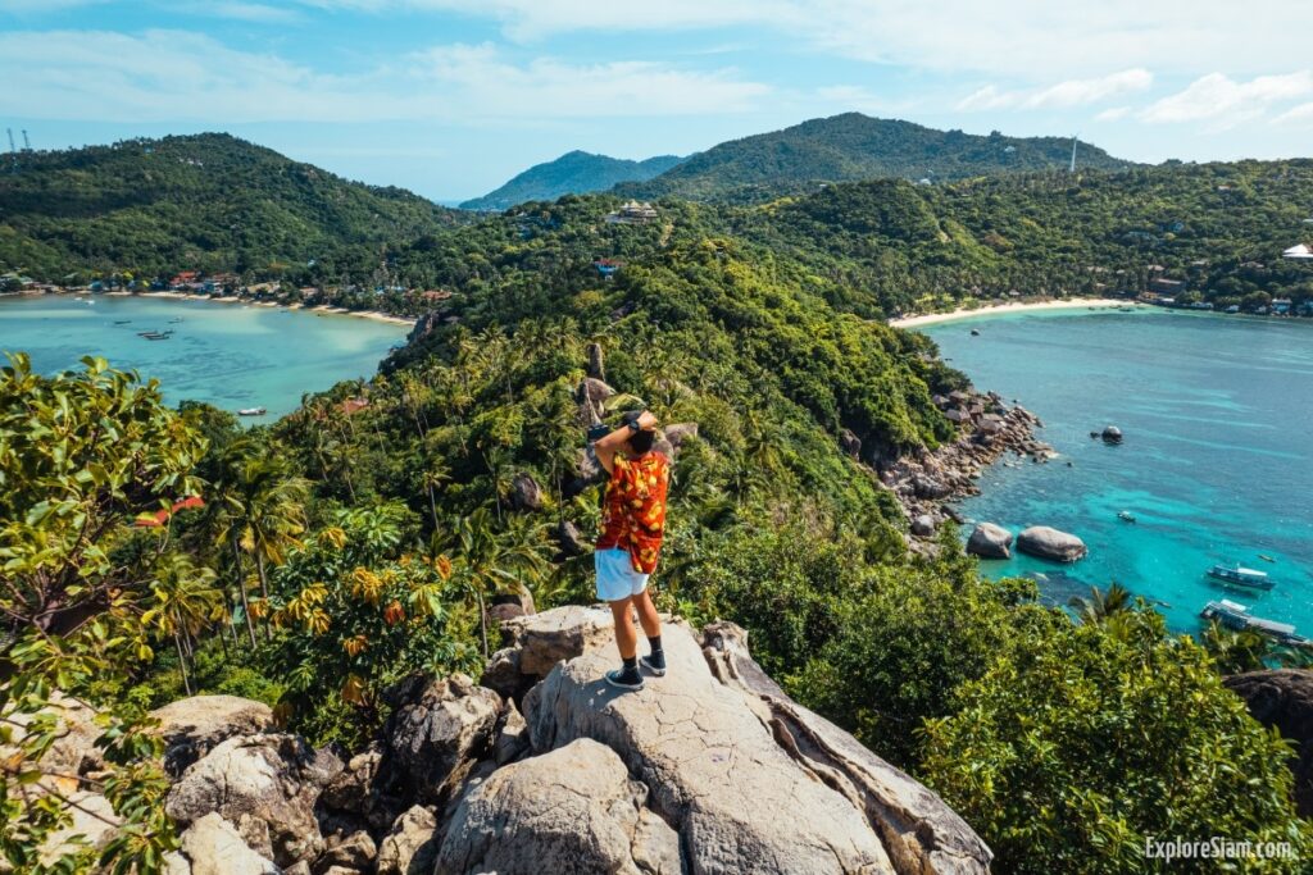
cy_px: 438
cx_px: 656
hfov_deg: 78.6
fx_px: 802
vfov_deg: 57.2
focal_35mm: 22
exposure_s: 1/160
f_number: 2.8
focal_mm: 8.38
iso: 100
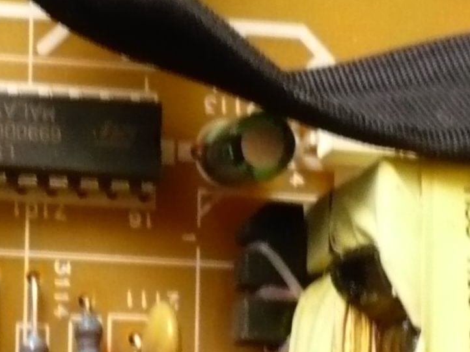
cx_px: -47
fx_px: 2022
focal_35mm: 149
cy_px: 644
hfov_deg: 13.0
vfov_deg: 9.5
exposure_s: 1/8
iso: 250
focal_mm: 5.8
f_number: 2.8
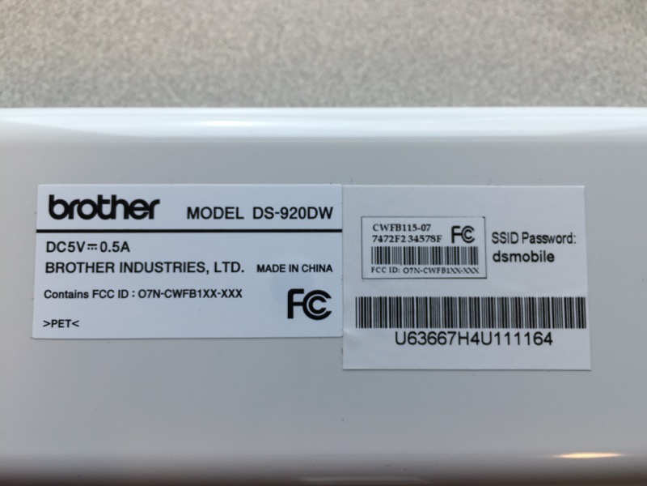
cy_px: 243
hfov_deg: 61.7
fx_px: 542
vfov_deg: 48.2
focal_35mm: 29
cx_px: 324
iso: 32
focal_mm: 4.15
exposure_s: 1/120
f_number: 2.2
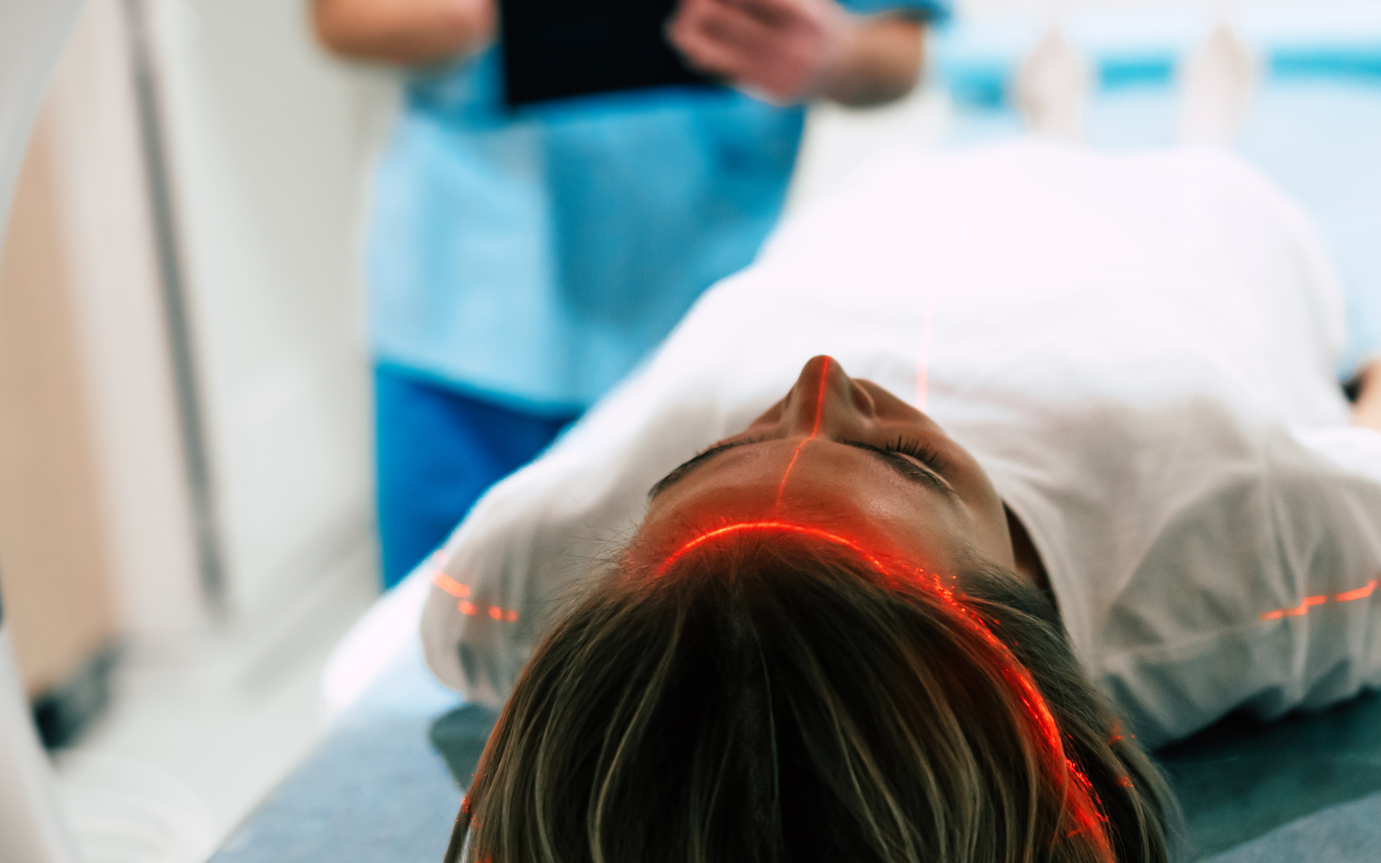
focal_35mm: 71
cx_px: 899
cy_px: 551
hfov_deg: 28.8
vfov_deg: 18.3
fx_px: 2672
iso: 640
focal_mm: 35
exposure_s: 1/125
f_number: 1.8
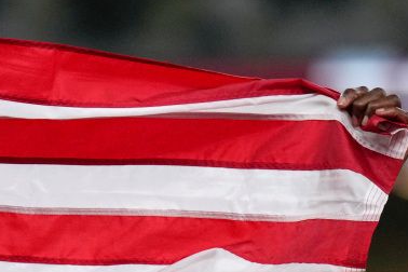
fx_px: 15333
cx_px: -112
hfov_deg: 1.5
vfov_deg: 1.0
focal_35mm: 1353
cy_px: 386
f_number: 4.5
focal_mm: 400
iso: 2000
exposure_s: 1/2500
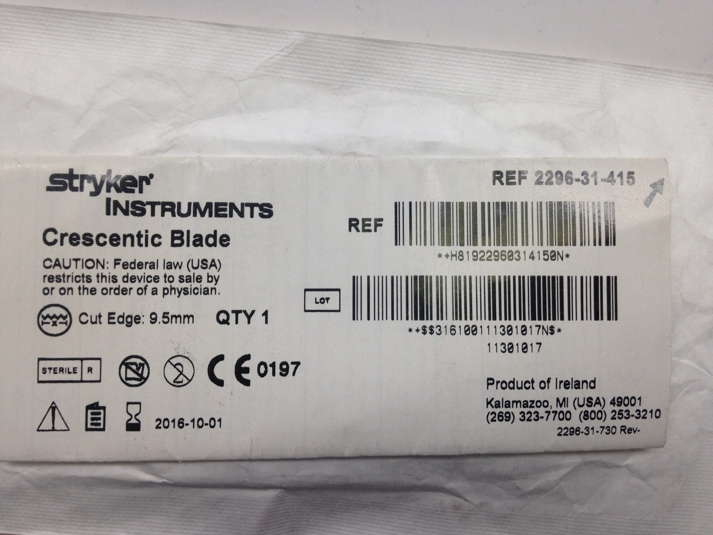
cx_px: 356
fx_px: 680
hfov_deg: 55.4
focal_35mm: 33
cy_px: 268
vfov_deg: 42.9
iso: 64
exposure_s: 1/60
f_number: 2.4
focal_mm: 4.12
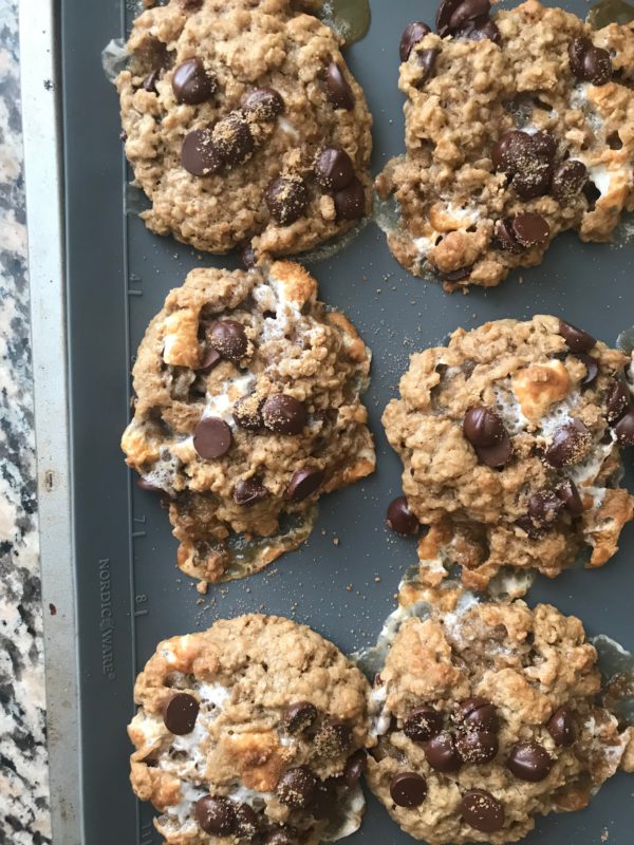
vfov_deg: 63.4
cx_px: 317
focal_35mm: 28
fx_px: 684
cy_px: 422
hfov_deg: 49.7
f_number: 1.8
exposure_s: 1/30
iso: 40
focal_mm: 3.99
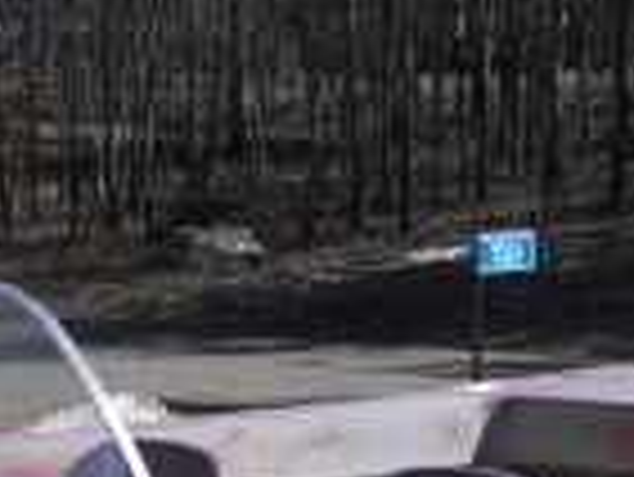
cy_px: 716
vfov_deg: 3.1
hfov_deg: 4.1
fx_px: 8909
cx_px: 130
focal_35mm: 486
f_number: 5.6
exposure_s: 1/640
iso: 64
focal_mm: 18.9
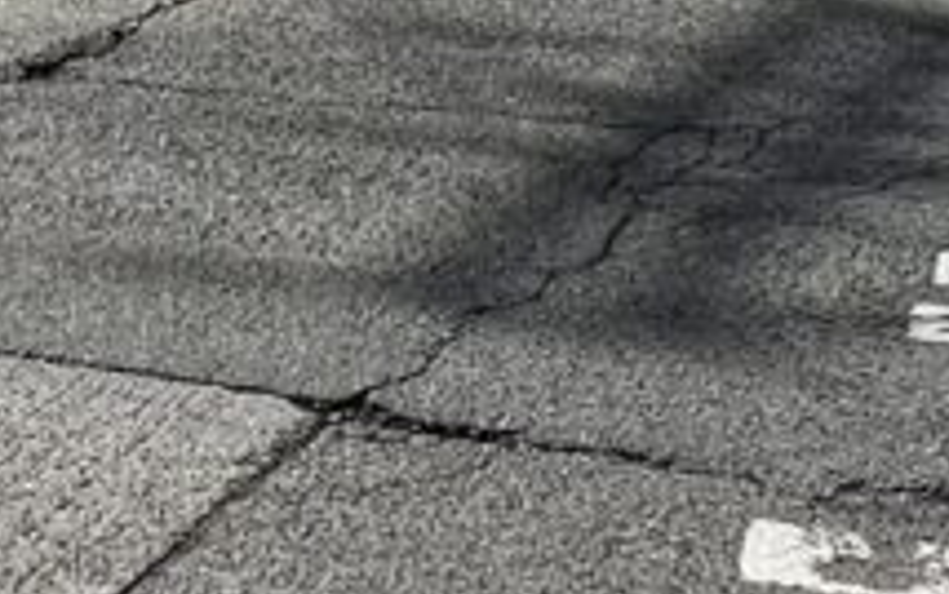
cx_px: 106
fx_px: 2562
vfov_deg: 12.3
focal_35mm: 99
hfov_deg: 20.6
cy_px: -434
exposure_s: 1/1754
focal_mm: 1.57
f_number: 1.8
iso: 32
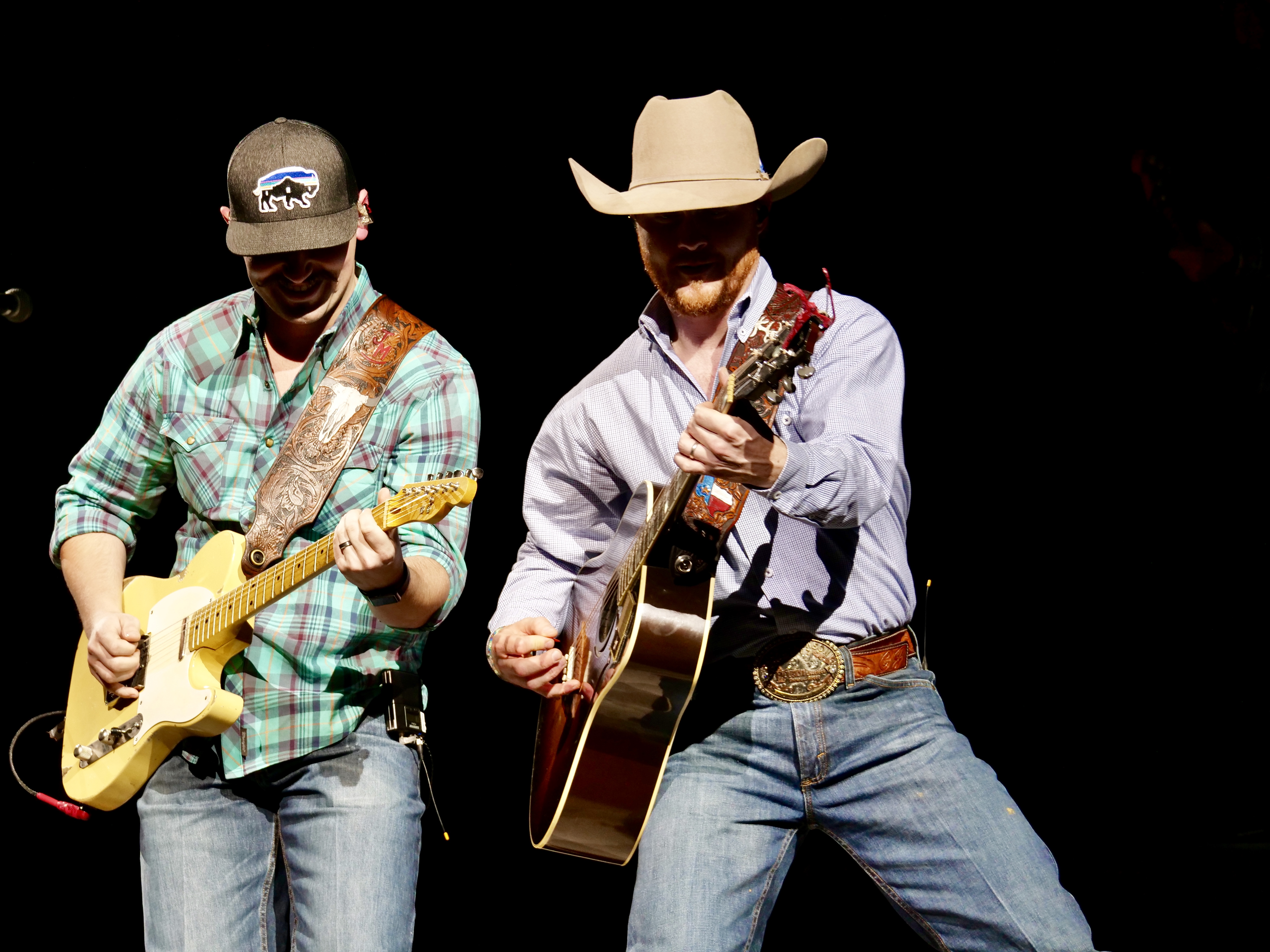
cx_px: 635
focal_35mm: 220
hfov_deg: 9.0
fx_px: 8071
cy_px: 476
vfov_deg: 6.8
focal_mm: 110
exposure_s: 1/250
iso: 640
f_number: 4.2
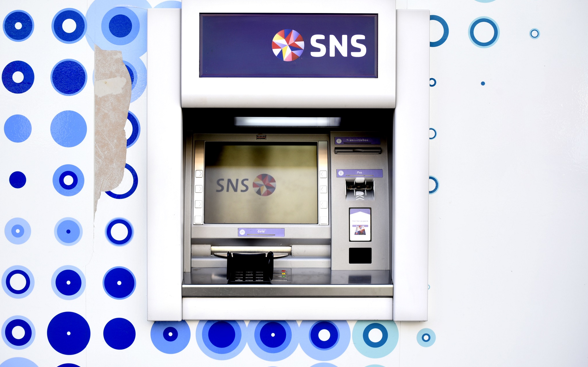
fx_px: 1234
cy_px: 173
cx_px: 294
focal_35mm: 77
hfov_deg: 26.8
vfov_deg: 16.9
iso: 400
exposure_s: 1/160
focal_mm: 75
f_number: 7.1
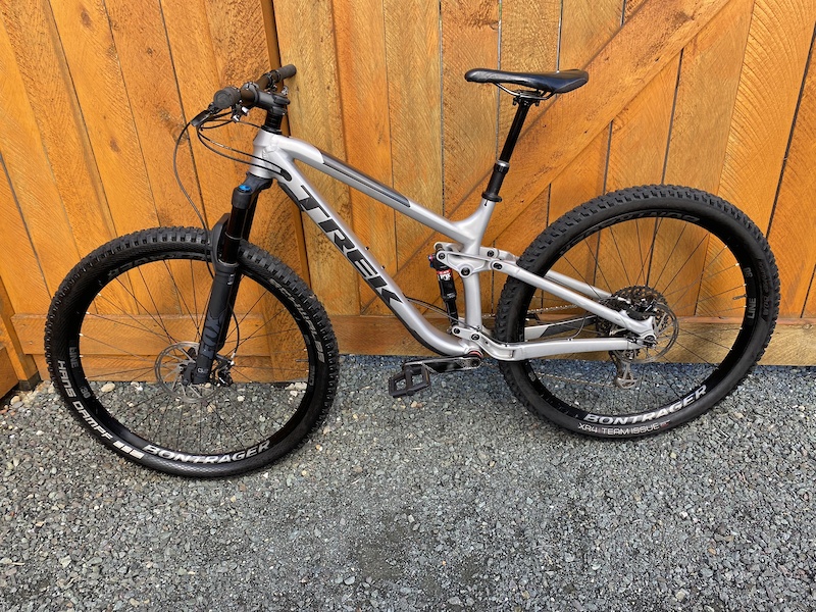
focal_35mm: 26
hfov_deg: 67.3
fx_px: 613
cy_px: 306
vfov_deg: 53.1
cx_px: 408
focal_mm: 4.25
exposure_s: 1/214
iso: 32
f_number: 1.8
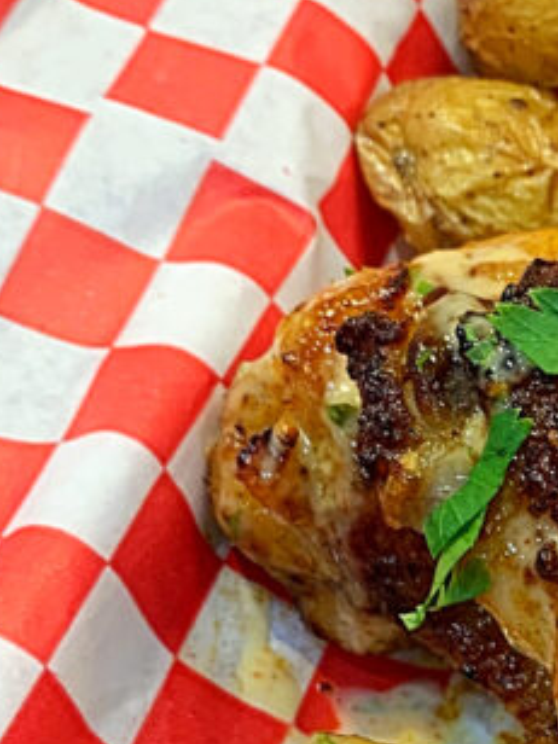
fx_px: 2321
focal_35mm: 108
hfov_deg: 12.9
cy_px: 466
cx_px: 872
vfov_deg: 18.2
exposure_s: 1/120
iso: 80
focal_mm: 4.25
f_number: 1.8
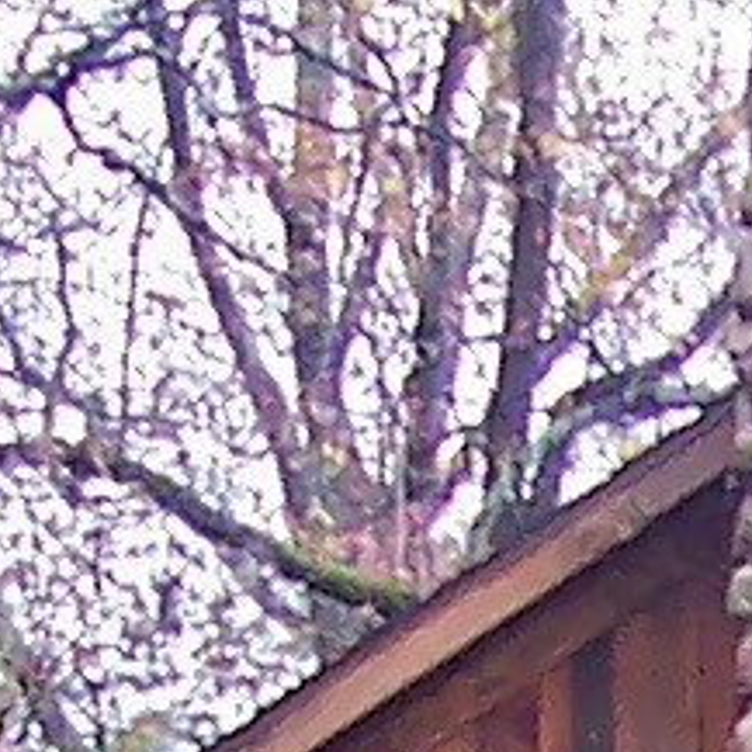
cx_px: 1885
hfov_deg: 5.5
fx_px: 7521
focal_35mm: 306
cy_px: 1833
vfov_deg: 5.5
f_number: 2.8
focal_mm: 5.6
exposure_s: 1/30
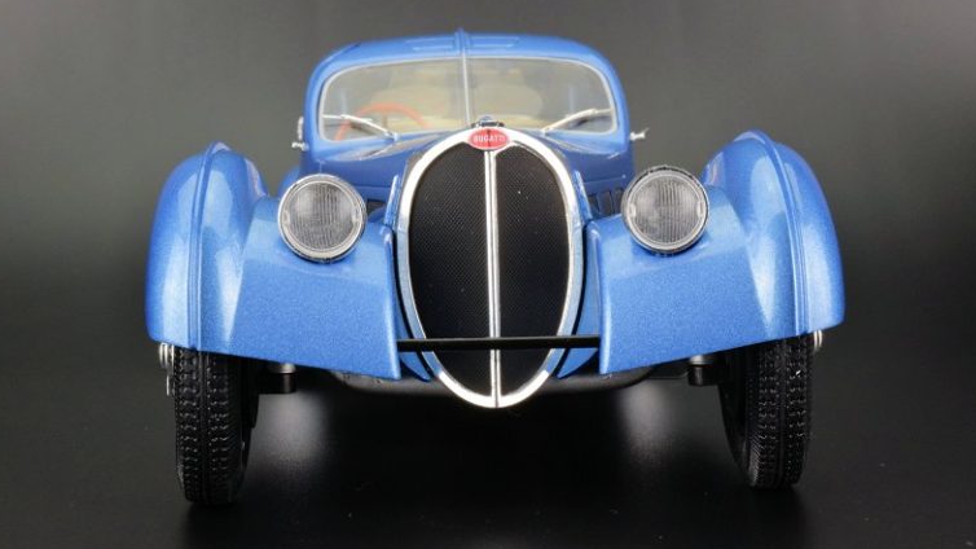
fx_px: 1656
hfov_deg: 32.8
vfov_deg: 18.8
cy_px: 264
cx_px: 485
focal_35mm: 64
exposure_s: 1/20
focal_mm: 40
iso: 800
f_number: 25
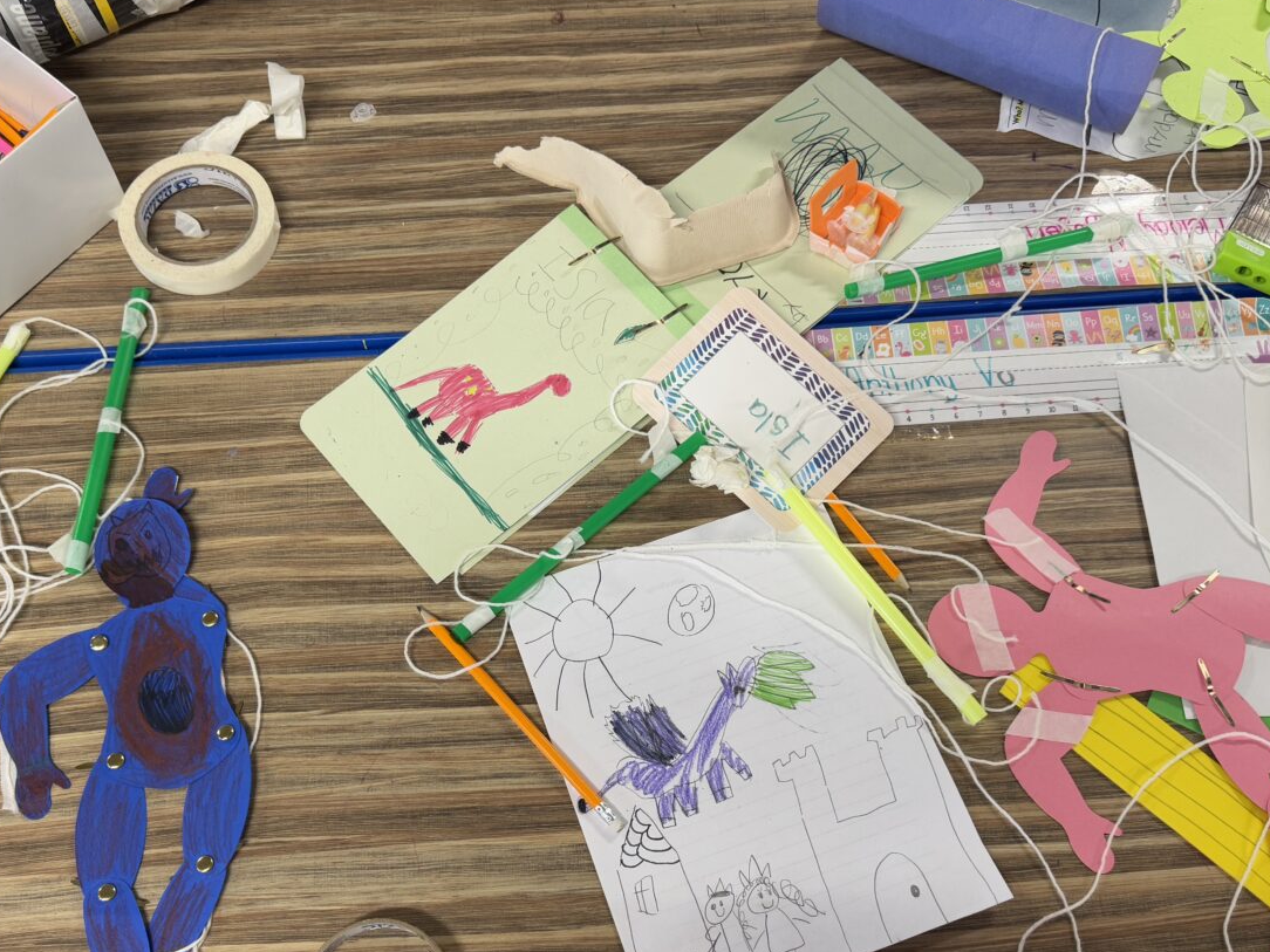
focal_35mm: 34
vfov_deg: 41.4
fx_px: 1247
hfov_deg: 53.9
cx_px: 605
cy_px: 619
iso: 125
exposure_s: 1/60
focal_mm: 6.76
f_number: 1.78
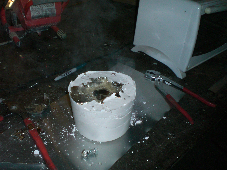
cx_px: 114
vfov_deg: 37.7
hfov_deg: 49.0
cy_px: 85
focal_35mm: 38
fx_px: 249
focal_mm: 6.3
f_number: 3.1
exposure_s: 1/60
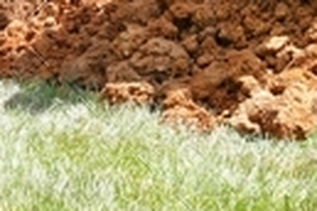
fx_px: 5743
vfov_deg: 2.1
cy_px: -222
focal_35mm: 652
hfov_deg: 3.2
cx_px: 2
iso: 320
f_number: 9
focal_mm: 95
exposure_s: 1/320
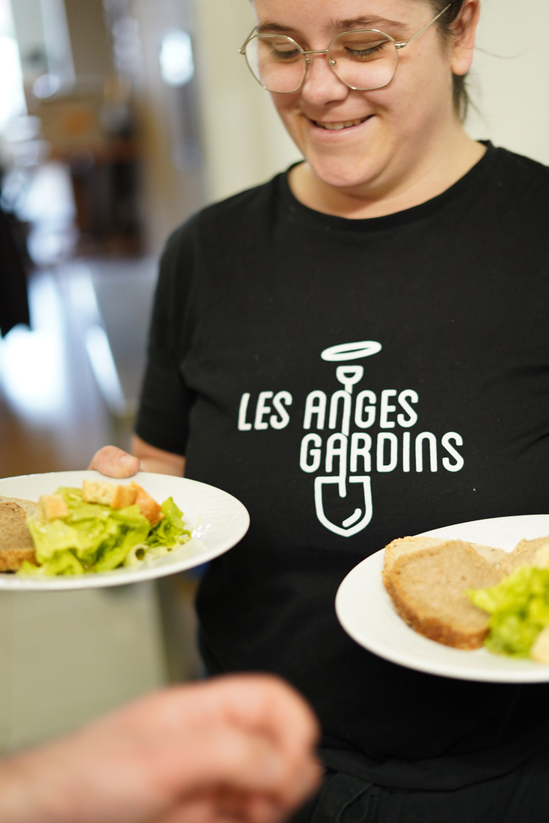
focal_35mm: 50
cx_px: 274
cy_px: 412
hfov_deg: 27.0
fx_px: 1144
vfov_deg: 39.6
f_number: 2
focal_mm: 50
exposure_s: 1/160
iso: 1600
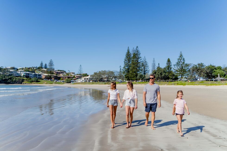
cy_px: 76
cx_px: 114
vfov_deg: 40.0
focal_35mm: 33
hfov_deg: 57.2
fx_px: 208
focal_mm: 33
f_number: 2.8
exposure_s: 1/3200
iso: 100
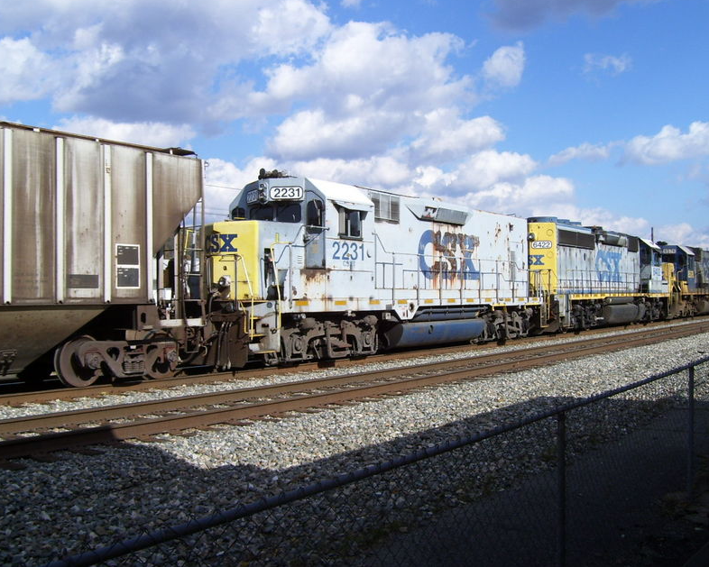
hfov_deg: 47.9
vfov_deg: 39.2
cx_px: 373
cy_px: 281
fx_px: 797
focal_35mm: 38
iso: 80
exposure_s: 1/750
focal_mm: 6
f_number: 4.8
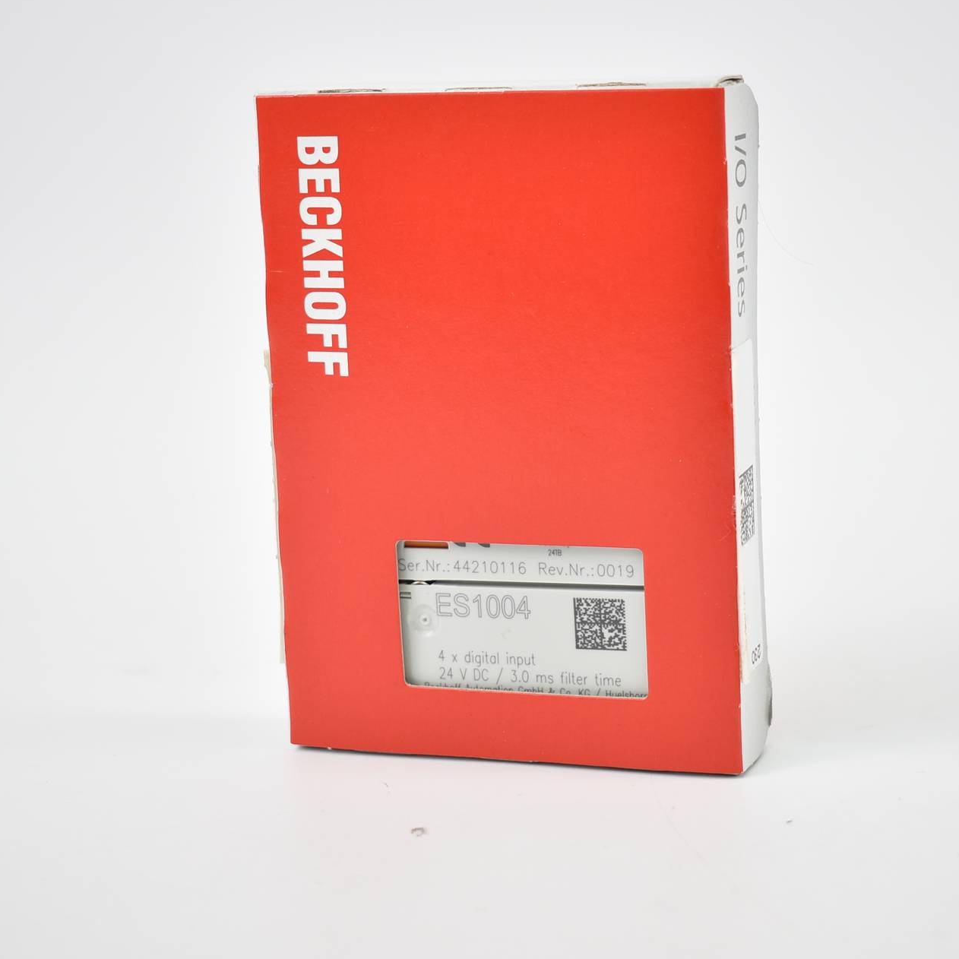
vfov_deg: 20.9
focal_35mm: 83
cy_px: 416
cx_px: 557
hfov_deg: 20.9
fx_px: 2602
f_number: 4.8
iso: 180
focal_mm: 38
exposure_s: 1/60
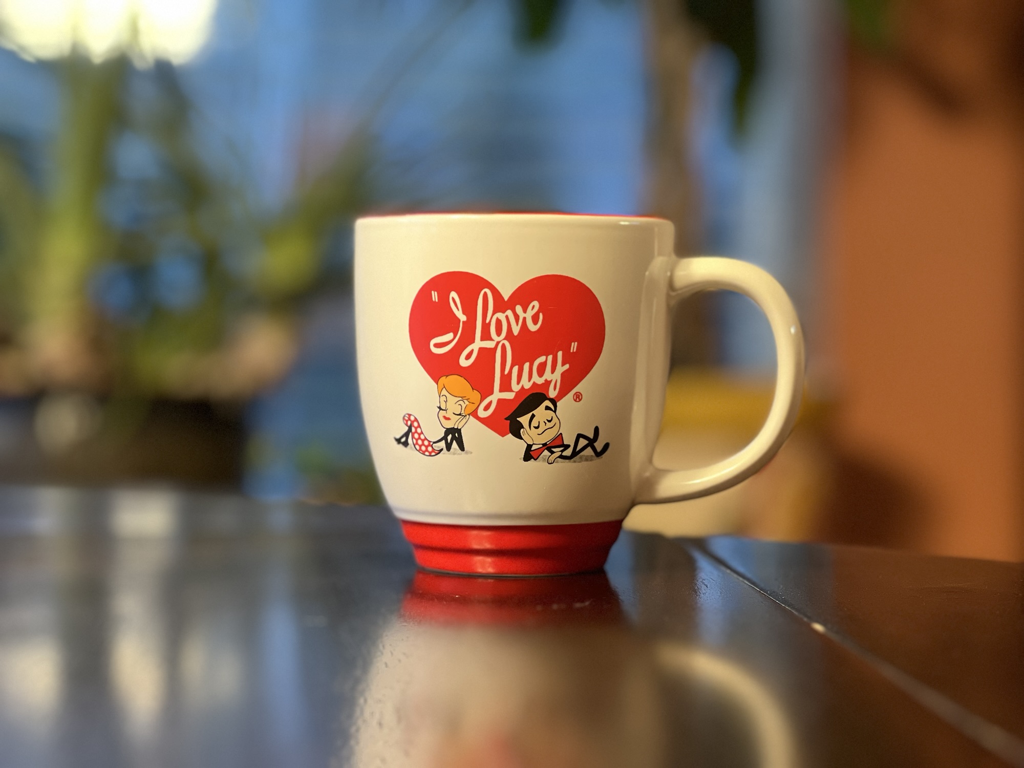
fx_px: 2278
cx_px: 512
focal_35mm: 77
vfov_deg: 19.1
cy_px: 384
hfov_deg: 25.3
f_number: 2.8
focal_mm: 9
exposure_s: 1/40
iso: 320
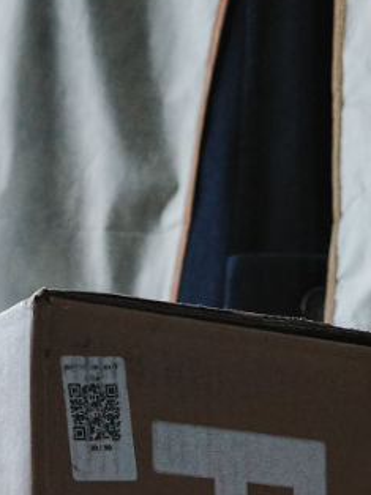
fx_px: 2805
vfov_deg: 9.2
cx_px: 126
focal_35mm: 196
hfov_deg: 7.6
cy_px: 1140
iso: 800
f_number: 2.8
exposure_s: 1/30
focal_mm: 26
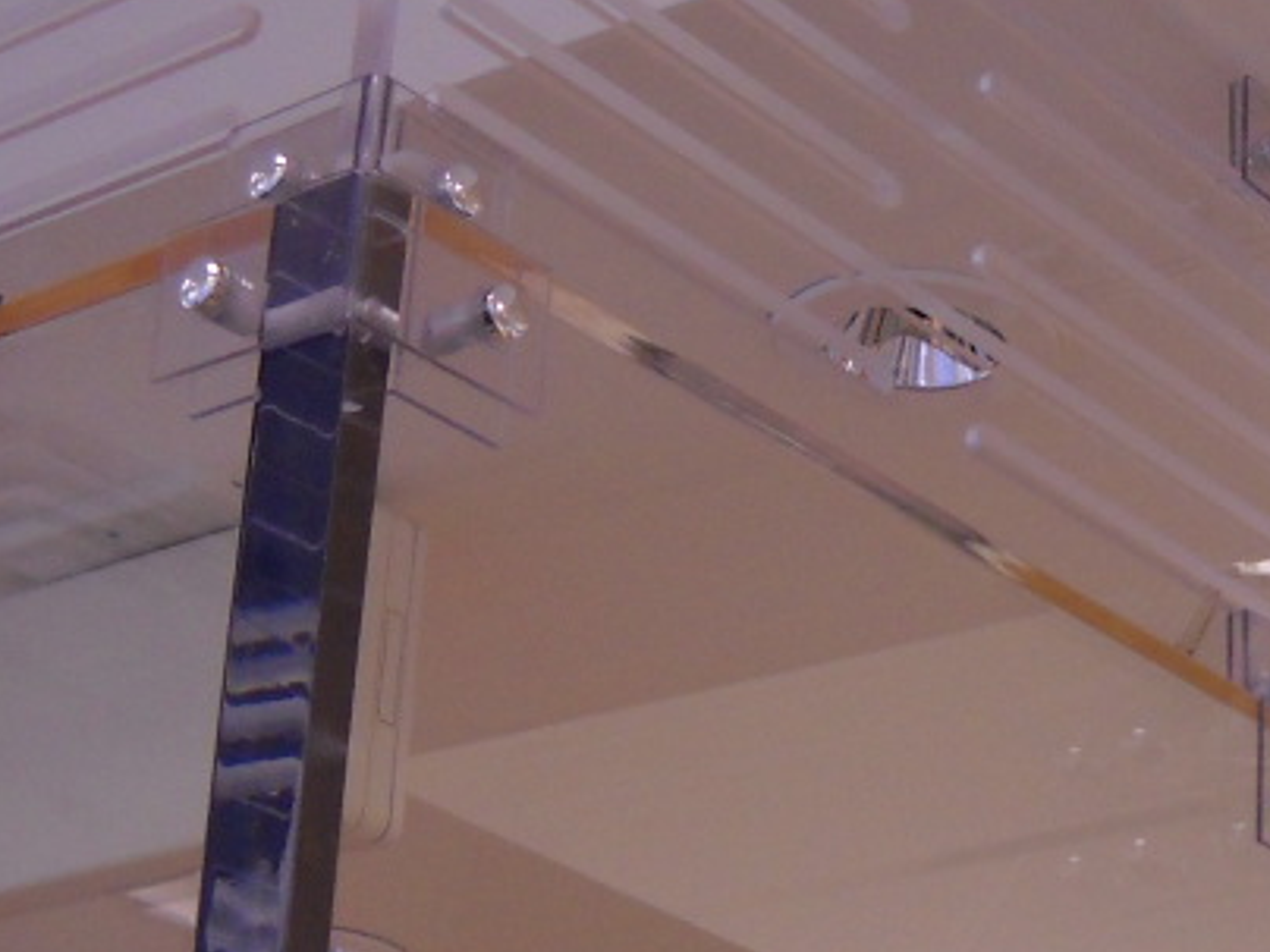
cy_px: 707
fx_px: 3816
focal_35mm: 104
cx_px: 1232
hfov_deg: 18.5
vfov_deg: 14.2
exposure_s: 1/60
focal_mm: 6.72
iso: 200
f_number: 3.1
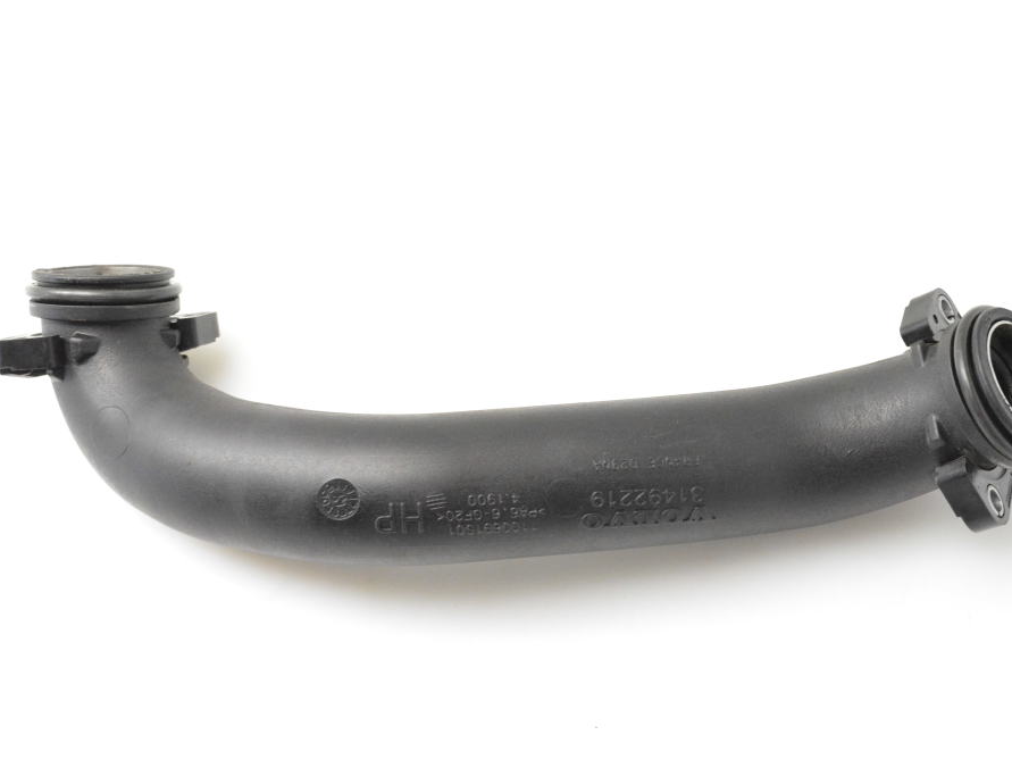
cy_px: 379
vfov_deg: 27.5
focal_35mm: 53
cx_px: 542
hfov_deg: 36.1
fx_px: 1550
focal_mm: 32
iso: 6400
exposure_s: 1/200
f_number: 7.1
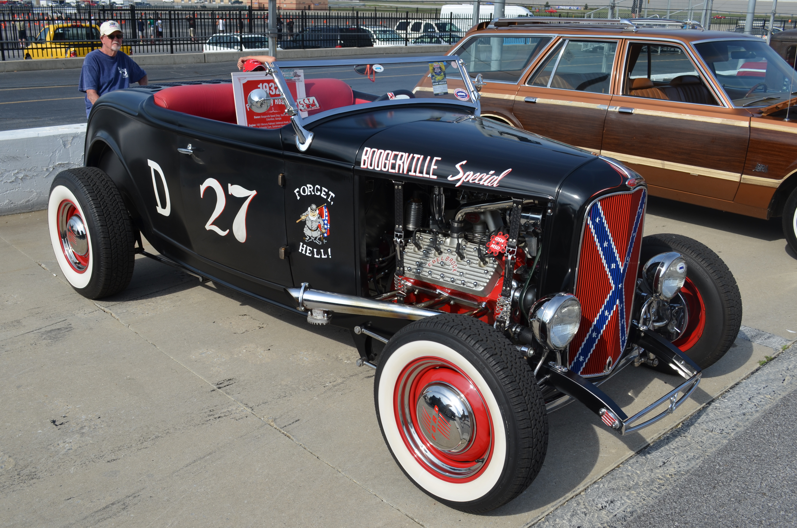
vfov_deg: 36.7
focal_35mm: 36
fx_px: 795
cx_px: 398
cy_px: 264
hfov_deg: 53.2
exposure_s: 1/250
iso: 100
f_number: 8
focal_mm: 24
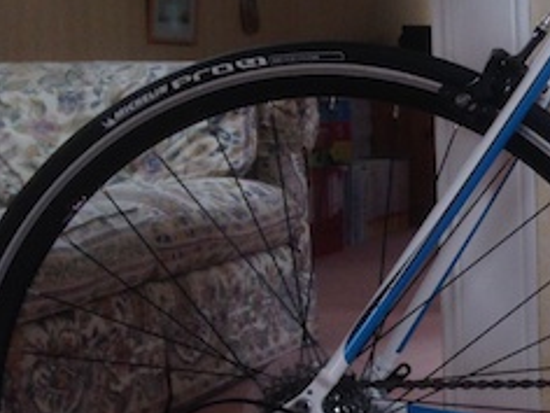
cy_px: 224
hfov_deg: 15.6
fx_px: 1780
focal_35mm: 112
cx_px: 923
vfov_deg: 13.2
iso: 64
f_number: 2.4
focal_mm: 4.12
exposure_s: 1/120
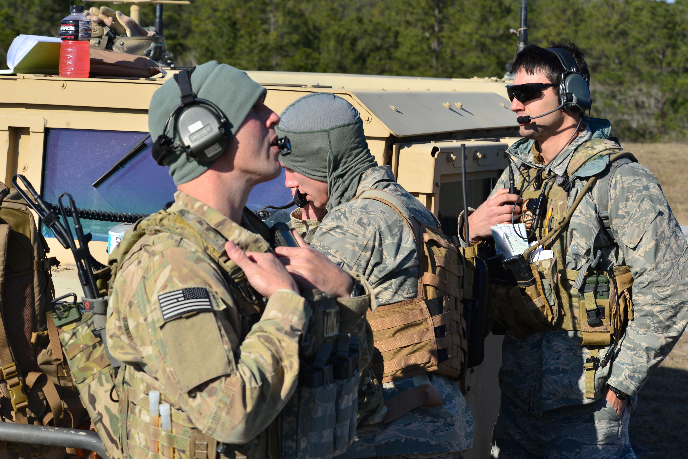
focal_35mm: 95
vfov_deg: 14.4
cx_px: 344
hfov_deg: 21.5
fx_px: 1816
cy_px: 230
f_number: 11
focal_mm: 95
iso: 200
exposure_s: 1/500
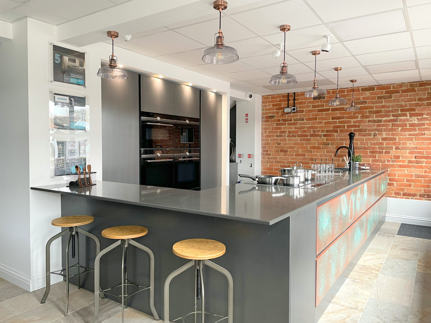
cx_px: 216
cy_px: 162
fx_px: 324
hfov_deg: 67.3
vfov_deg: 53.1
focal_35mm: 26
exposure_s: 1/50
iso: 80
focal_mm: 4.2
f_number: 1.6
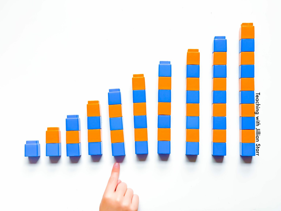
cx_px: 140
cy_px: 106
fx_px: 422
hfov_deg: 36.8
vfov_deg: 28.0
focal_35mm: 52
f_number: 2
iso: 125
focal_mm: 6
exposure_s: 1/40
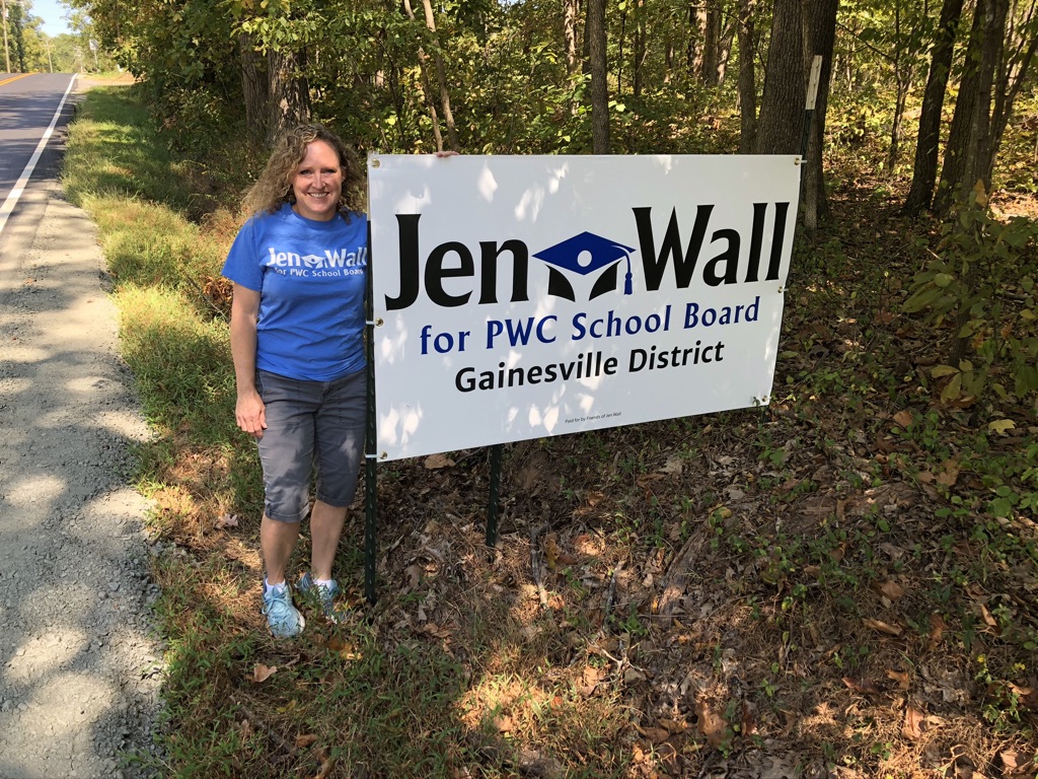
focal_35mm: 28
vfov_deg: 49.7
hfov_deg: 63.4
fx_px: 840
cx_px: 519
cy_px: 390
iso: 20
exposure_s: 1/177
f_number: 1.8
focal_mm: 3.99
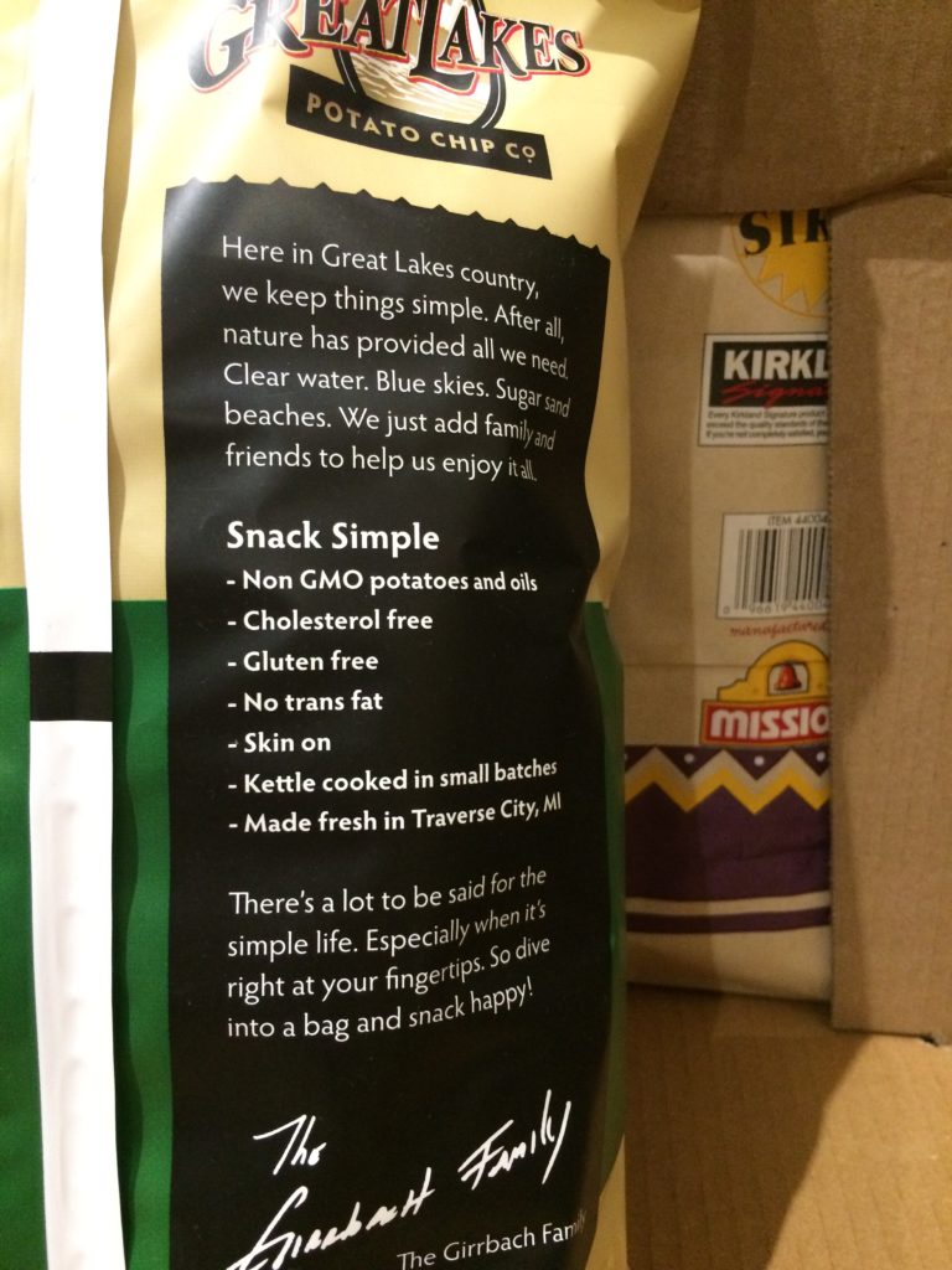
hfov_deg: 48.2
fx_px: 1063
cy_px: 635
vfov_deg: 61.7
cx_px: 476
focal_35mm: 29
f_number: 2.2
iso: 320
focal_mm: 4.15
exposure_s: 1/30
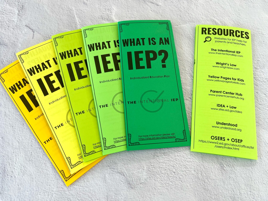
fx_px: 201
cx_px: 134
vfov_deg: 53.1
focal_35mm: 26
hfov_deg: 67.3
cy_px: 100
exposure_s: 1/159
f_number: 1.5
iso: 40
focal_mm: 5.7
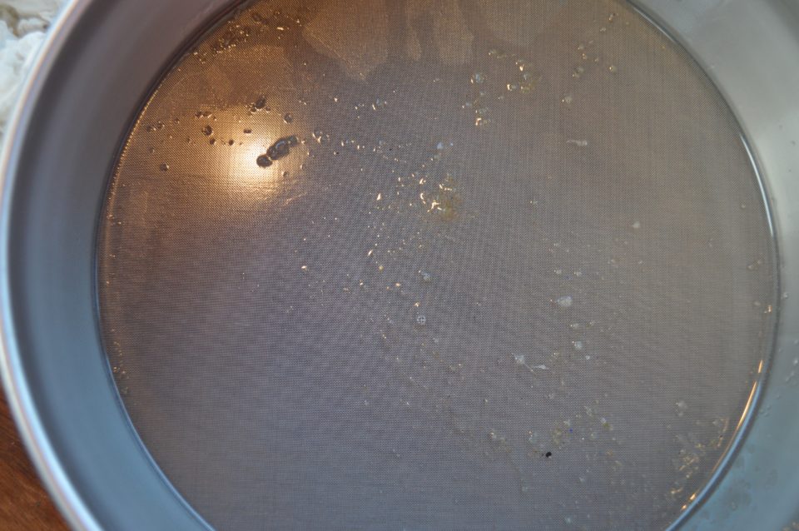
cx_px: 400
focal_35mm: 42
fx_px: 931
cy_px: 266
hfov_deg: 46.4
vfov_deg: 31.8
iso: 400
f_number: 4.5
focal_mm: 28
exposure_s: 1/40
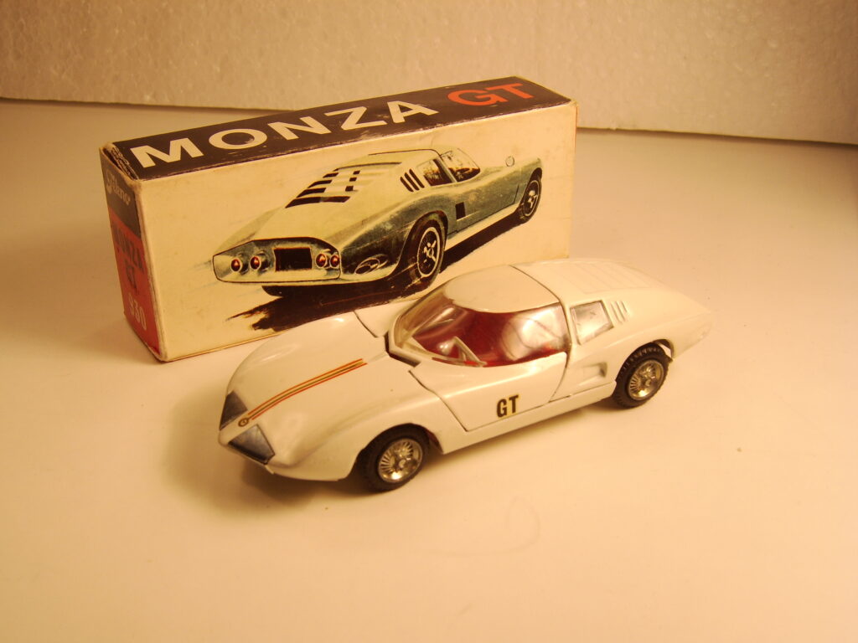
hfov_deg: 58.4
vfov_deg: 45.4
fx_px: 768
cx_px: 429
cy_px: 322
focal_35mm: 31
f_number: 5.6
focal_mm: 8.13
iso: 71
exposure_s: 1/125
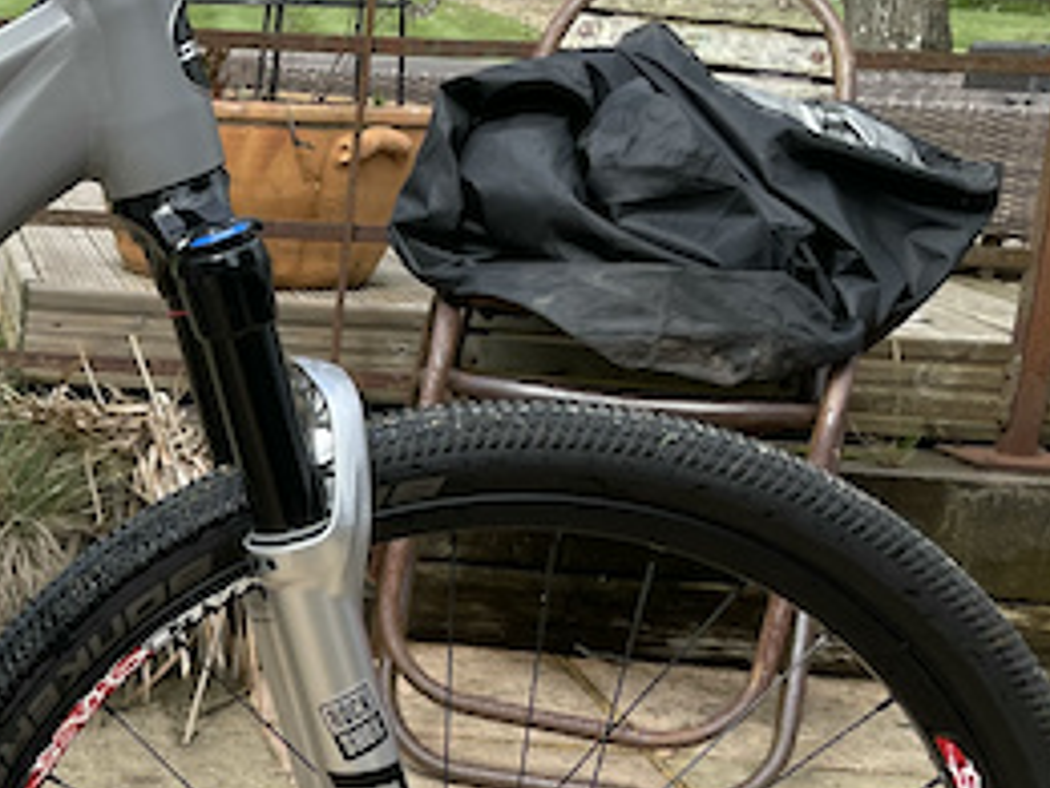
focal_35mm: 80
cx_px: -416
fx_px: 2427
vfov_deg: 18.2
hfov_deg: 21.4
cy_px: 695
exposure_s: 1/1642
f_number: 1.6
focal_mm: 4.2
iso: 32
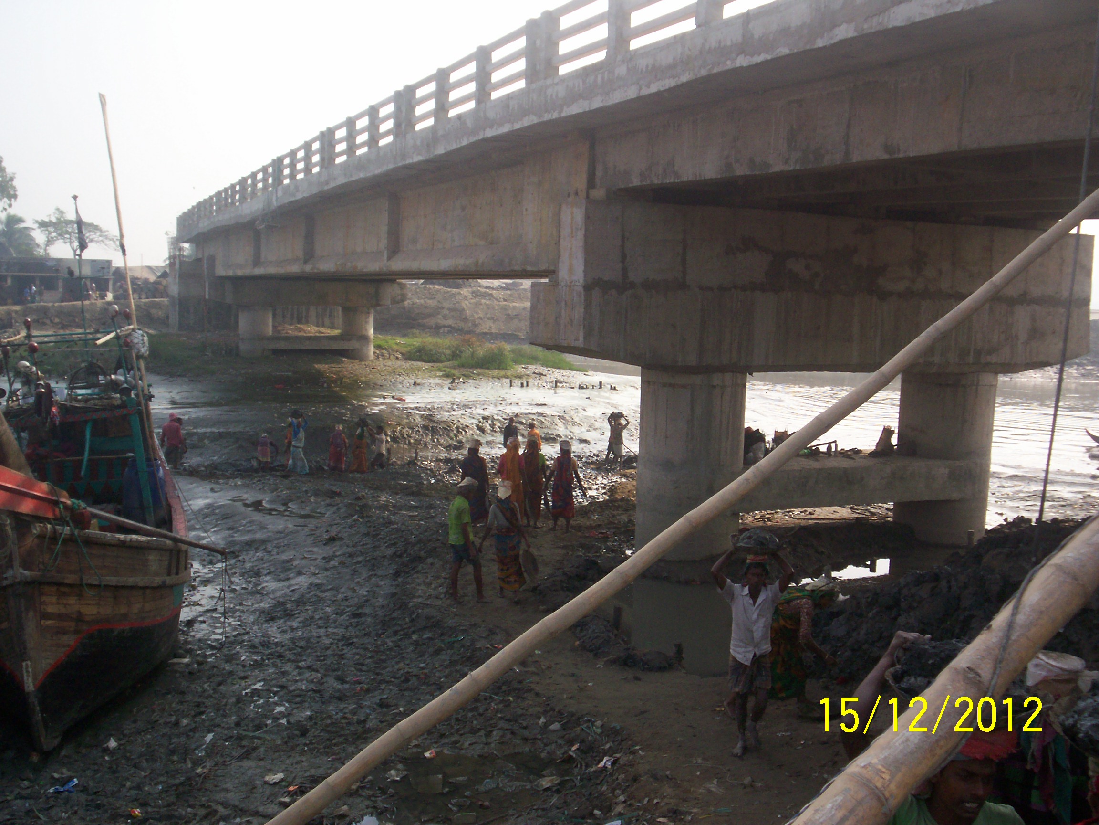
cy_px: 412
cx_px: 550
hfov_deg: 51.4
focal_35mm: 36
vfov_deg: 39.7
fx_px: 1143
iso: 100
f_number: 4.5
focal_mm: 5.9
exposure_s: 1/356
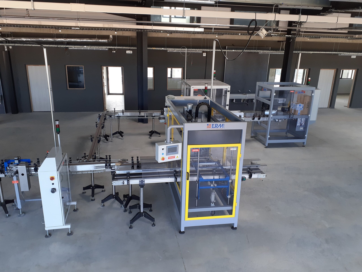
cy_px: 136
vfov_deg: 51.4
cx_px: 181
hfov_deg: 65.3
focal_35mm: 27
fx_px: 282
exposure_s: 1/100
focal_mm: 3.6
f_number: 1.9
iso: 64
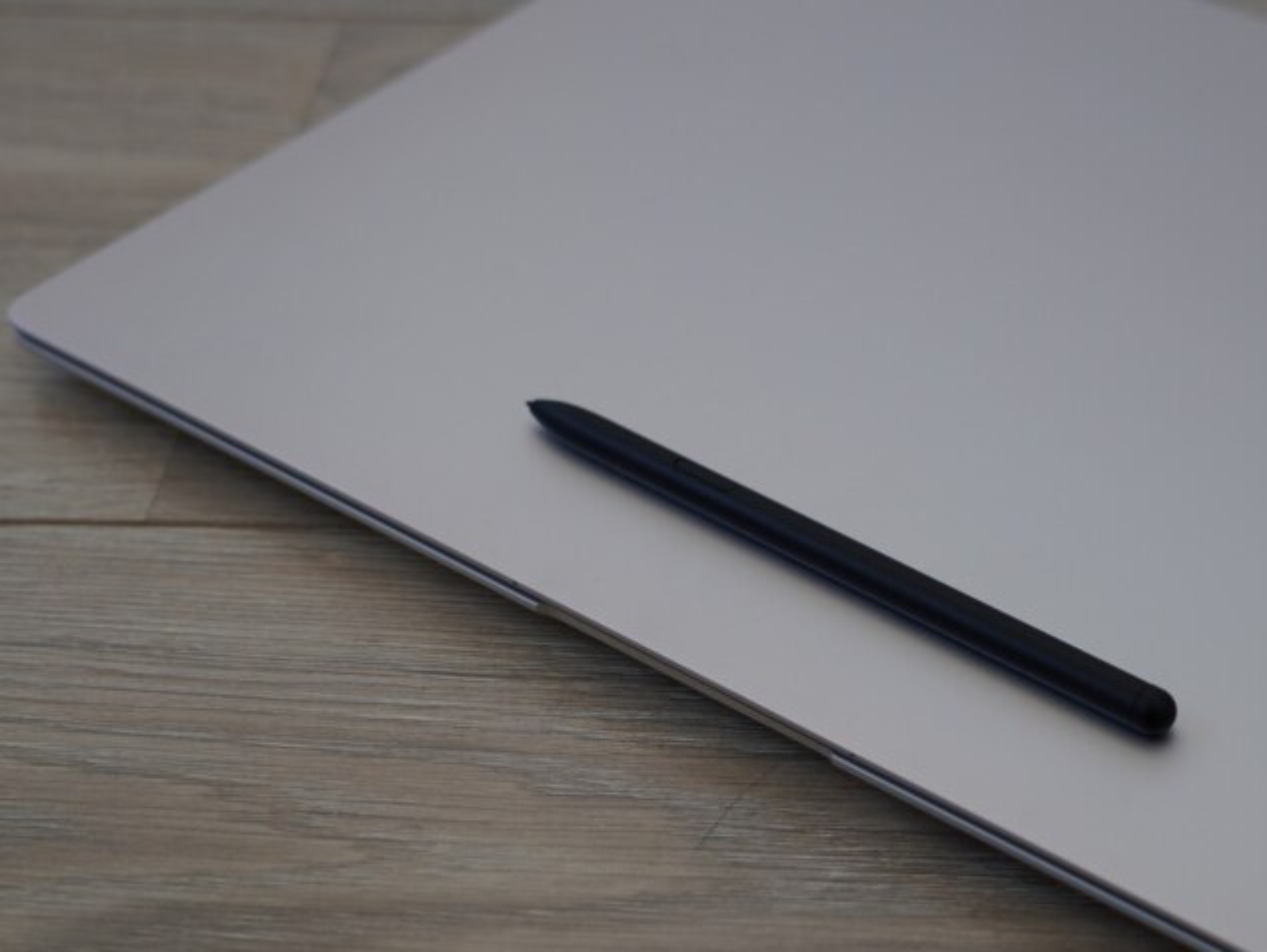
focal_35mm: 69
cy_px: 511
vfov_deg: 21.3
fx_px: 2527
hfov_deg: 27.6
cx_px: 1006
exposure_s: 1/60
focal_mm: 38
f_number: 4
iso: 160
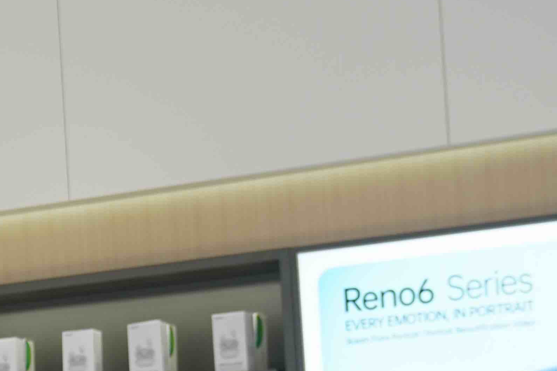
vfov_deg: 8.0
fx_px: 2631
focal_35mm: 170
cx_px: -589
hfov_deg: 10.9
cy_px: 430
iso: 400
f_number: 4
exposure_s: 1/160
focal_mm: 34
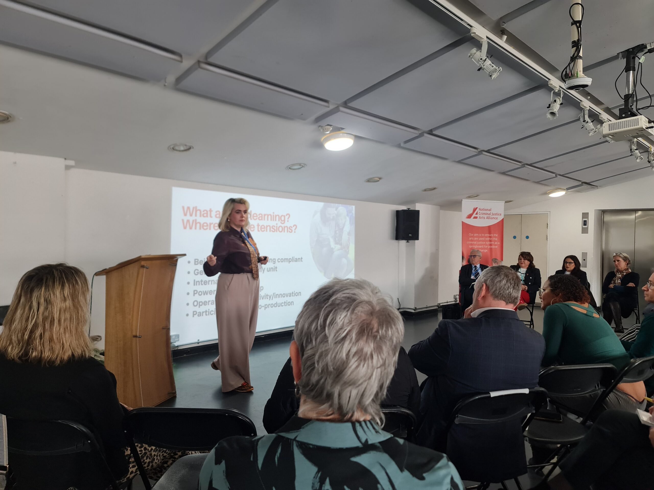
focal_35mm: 25
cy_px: 245
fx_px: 472
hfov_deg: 69.4
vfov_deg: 54.9
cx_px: 327
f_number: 1.8
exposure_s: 1/100
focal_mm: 7
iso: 250
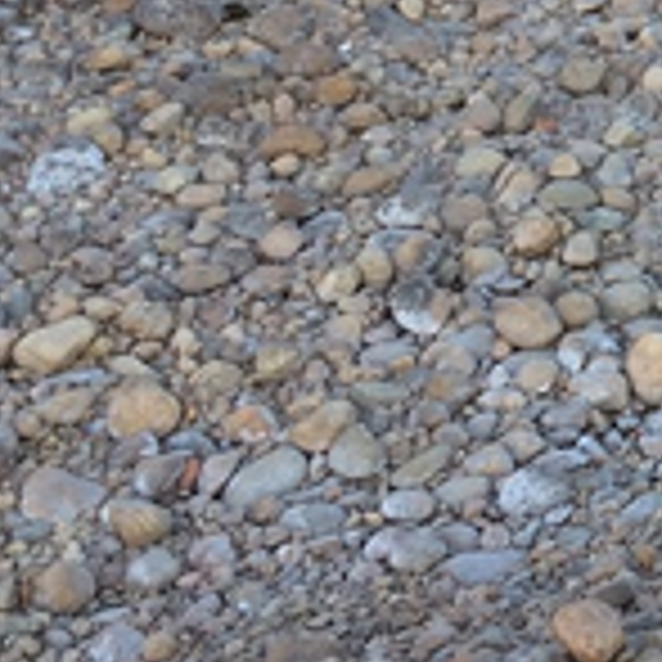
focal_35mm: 122
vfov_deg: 13.7
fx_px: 2640
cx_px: 1229
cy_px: -205
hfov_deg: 12.8
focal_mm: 4.15
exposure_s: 1/126
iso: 32
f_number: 2.2
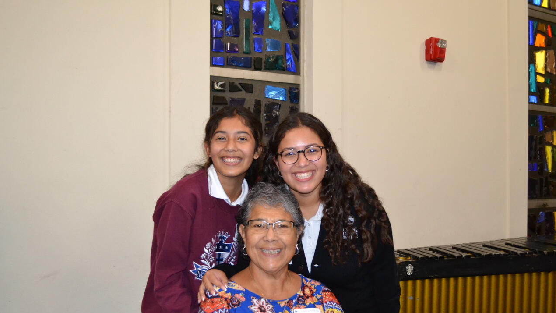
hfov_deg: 52.8
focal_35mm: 38
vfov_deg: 31.1
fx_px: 560
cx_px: 279
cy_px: 187
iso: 2500
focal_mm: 24
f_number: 4
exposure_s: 1/60
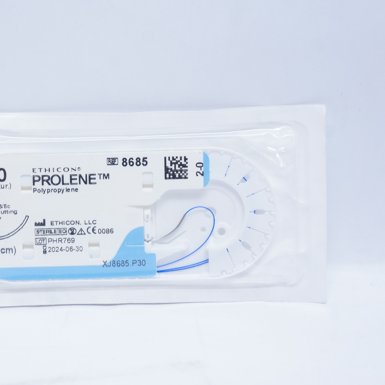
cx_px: 96
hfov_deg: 22.7
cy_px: 193
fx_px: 952
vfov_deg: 22.9
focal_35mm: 76
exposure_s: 1/40
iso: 800
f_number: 7.1
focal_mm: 39
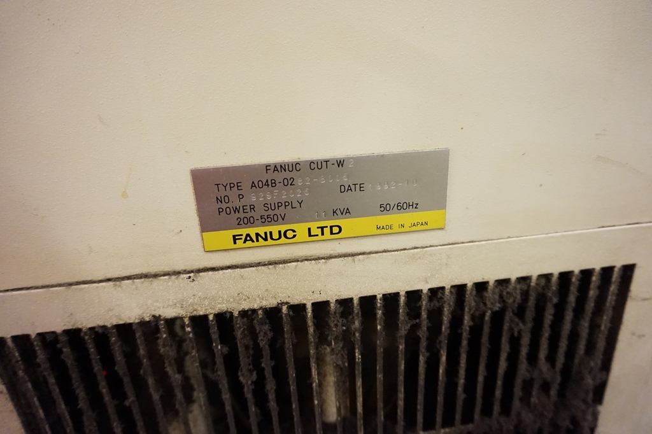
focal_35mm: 24
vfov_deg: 53.1
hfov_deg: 73.8
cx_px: 326
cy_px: 217
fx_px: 435
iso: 3200
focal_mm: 16
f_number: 3.5
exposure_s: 1/60
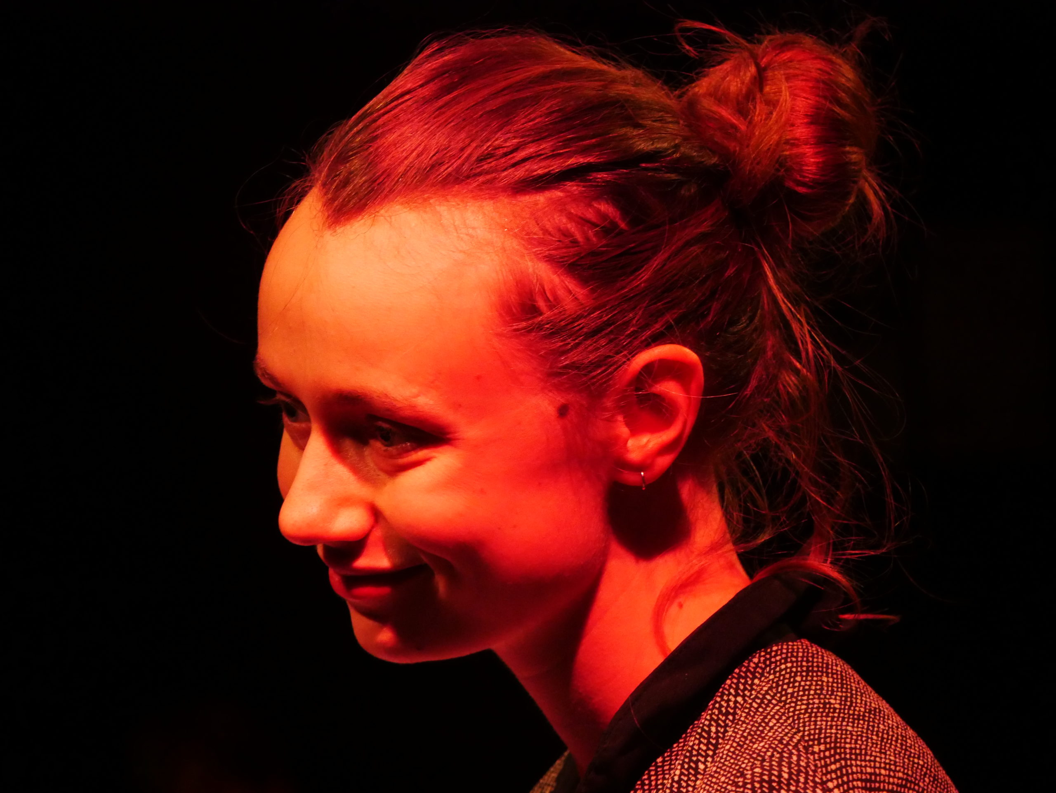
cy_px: 396
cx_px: 528
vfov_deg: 6.3
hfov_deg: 8.4
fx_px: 7202
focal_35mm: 236
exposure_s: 1/60
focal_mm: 118
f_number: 5.6
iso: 3200
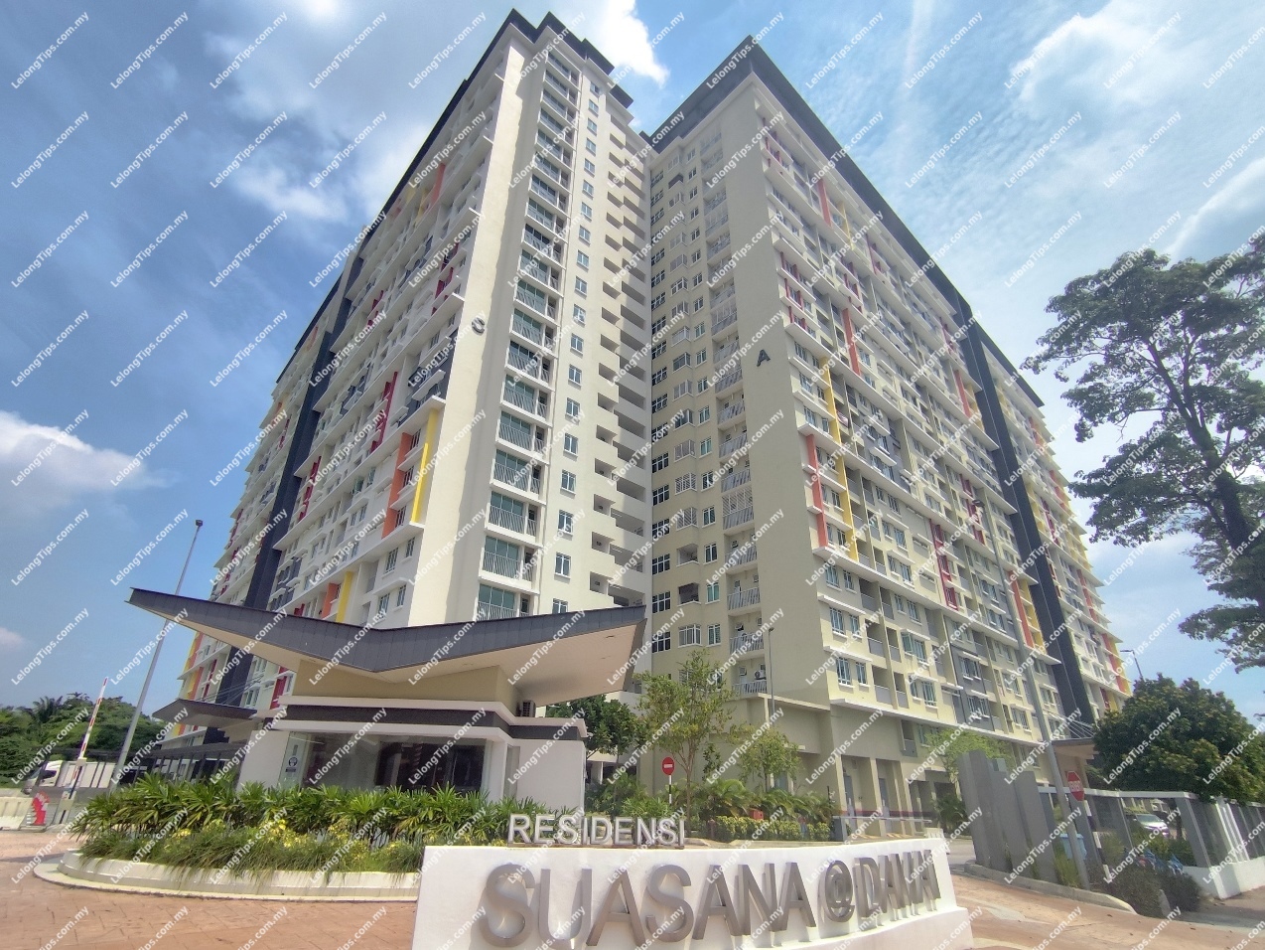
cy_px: 475
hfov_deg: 94.5
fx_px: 585
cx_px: 632
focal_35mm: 16
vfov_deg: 78.1
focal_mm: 1.65
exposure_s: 1/2932
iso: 50
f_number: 2.2
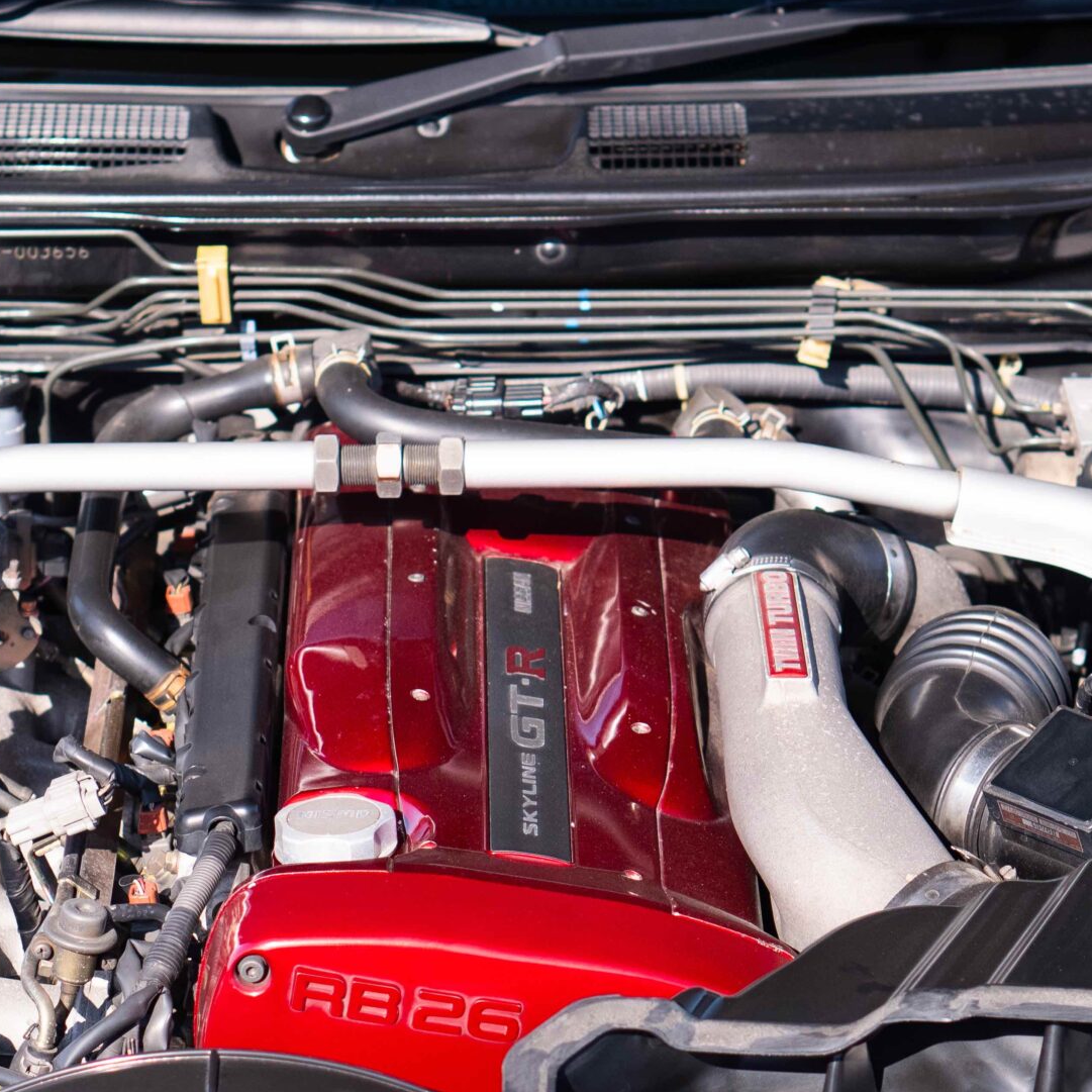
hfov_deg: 11.6
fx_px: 5389
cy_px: 759
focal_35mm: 151
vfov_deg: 11.6
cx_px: 421
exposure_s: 1/60
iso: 500
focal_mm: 50
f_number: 2.8
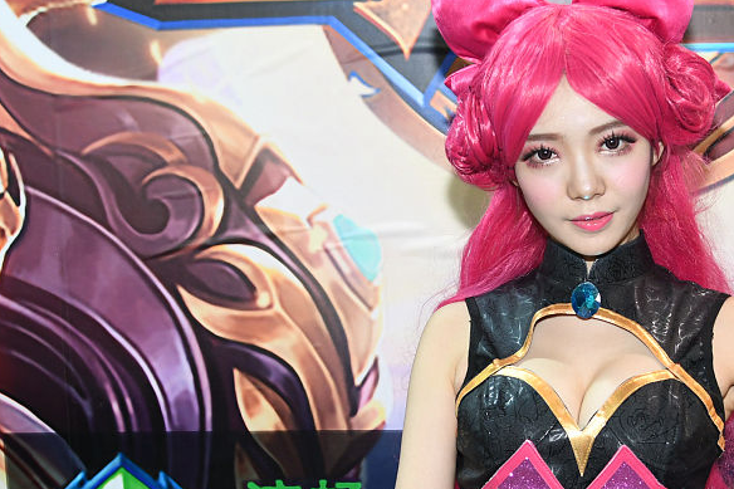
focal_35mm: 74
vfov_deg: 18.3
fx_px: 1508
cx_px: 444
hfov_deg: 27.3
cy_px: 387
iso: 640
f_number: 4
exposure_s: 1/200
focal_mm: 24
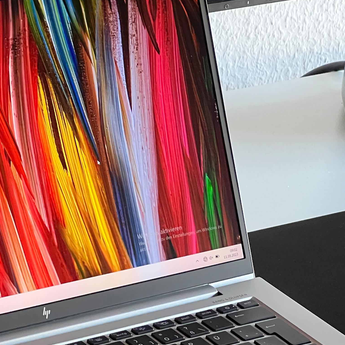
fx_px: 2030
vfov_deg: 9.7
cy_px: 267
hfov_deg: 9.7
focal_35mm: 180
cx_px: 78
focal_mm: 9
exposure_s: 1/60
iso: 400
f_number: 2.8
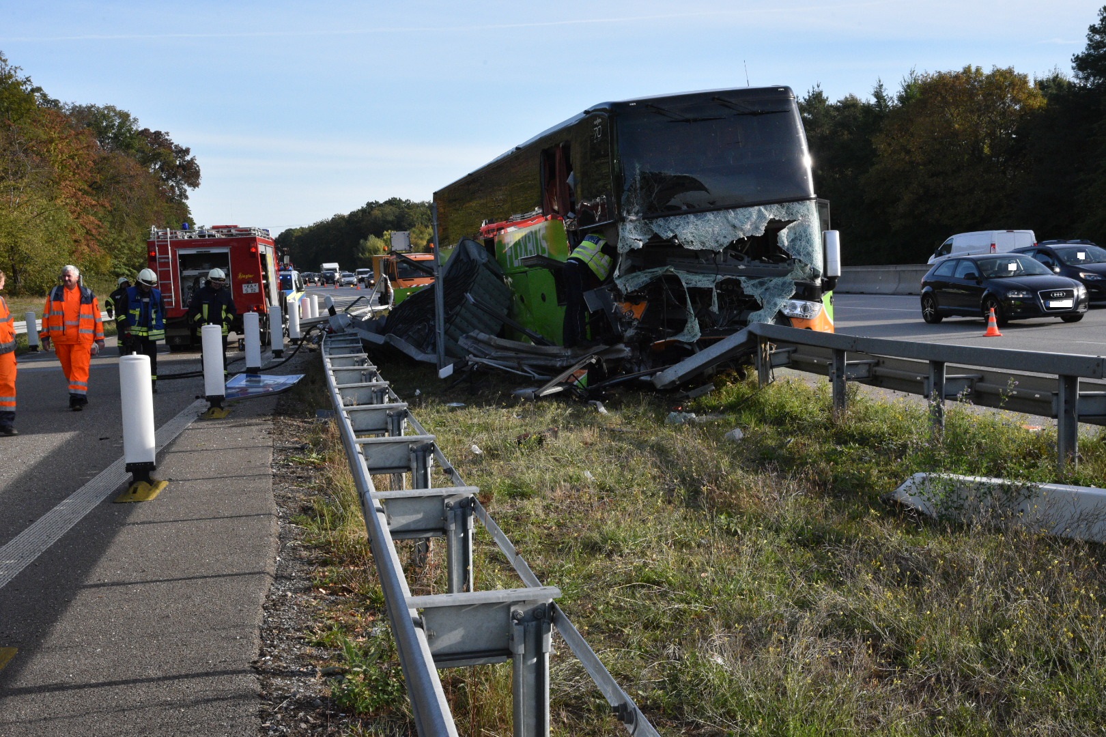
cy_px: 368
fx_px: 1475
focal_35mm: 48
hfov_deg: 41.1
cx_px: 553
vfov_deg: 28.1
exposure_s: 1/800
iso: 3200
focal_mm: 48
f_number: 14
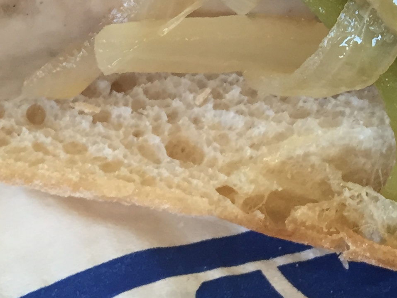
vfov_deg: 14.0
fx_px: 1135
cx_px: 418
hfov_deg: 19.2
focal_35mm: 99
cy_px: -155
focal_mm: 4.15
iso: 32
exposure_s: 1/30
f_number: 2.2
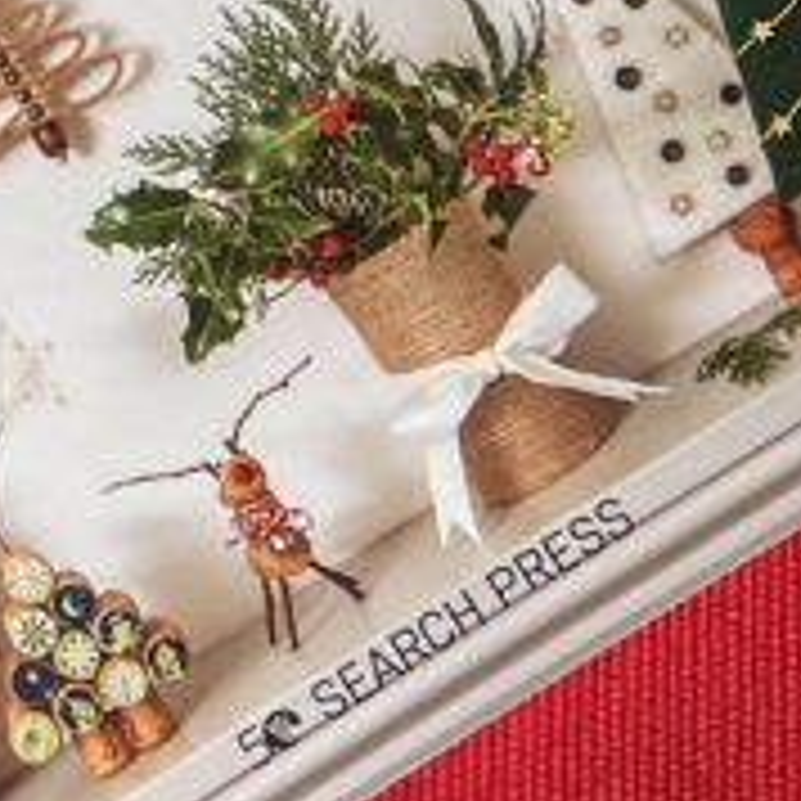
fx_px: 3456
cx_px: -598
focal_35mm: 132
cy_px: -414
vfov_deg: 12.5
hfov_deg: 12.2
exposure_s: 1/121
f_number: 1.5
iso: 50
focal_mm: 5.7
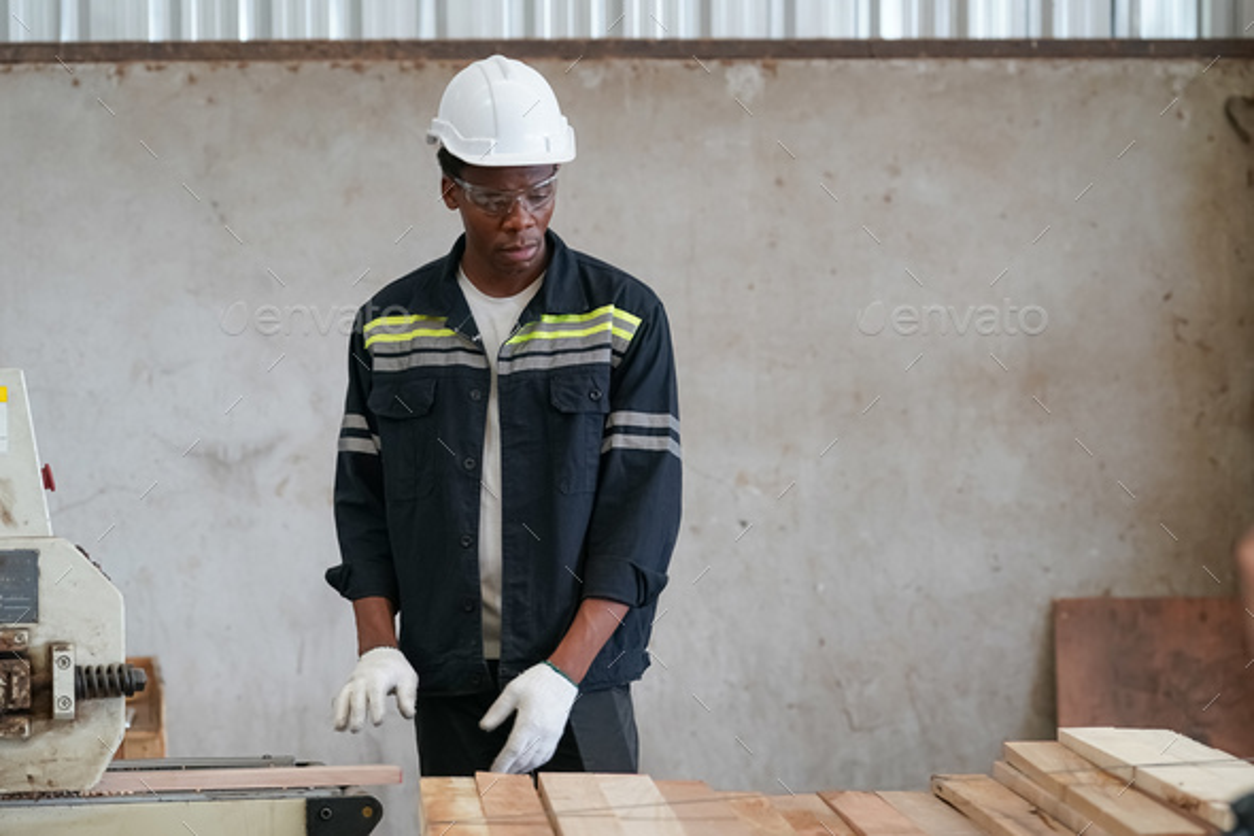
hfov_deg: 18.9
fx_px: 3761
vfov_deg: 12.7
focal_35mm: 108
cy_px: 418
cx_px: 627
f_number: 3.5
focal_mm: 108
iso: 1600
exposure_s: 1/160
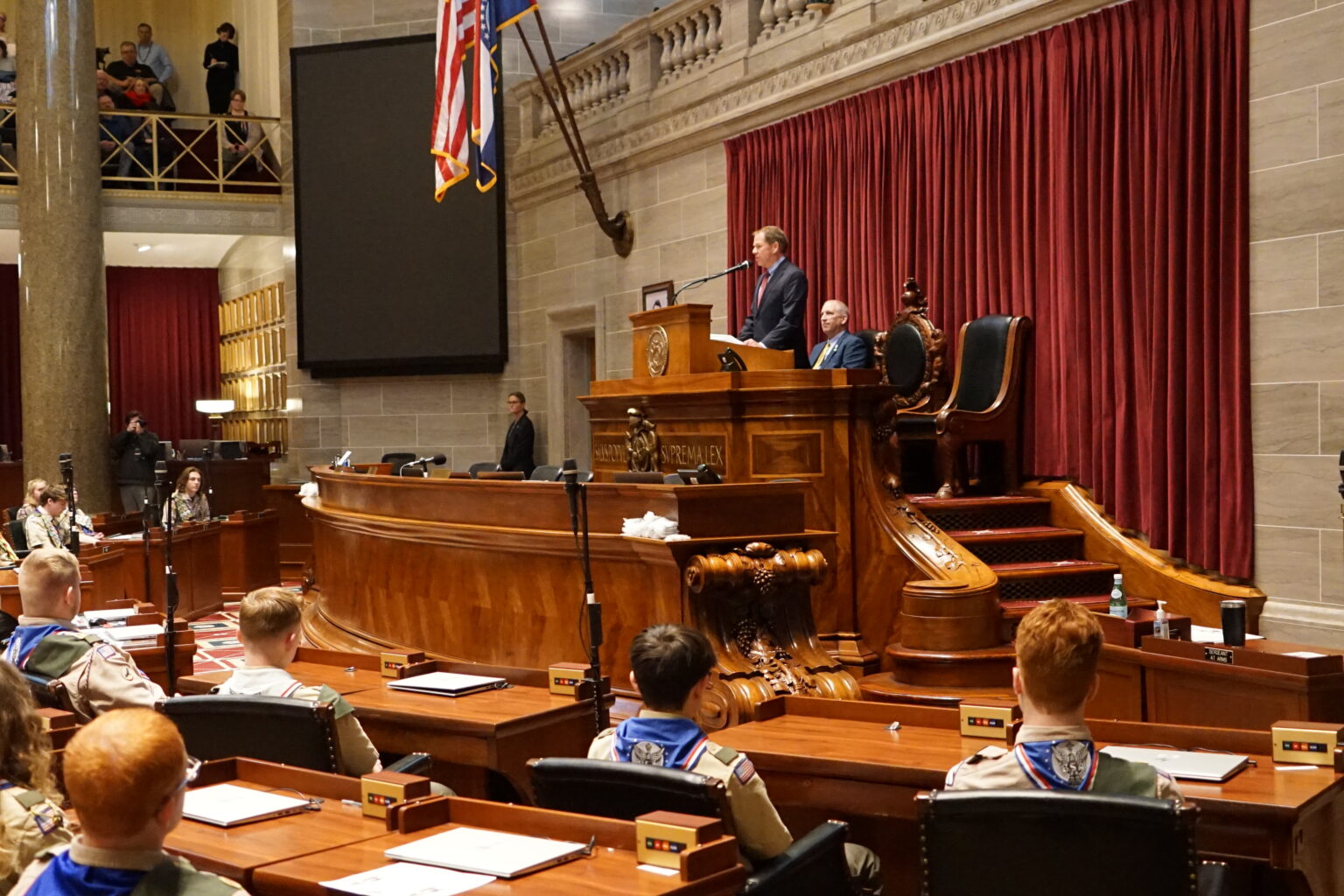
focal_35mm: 45
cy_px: 448
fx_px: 1680
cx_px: 672
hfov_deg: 43.6
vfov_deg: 29.9
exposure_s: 1/100
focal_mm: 30
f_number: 4
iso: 6400
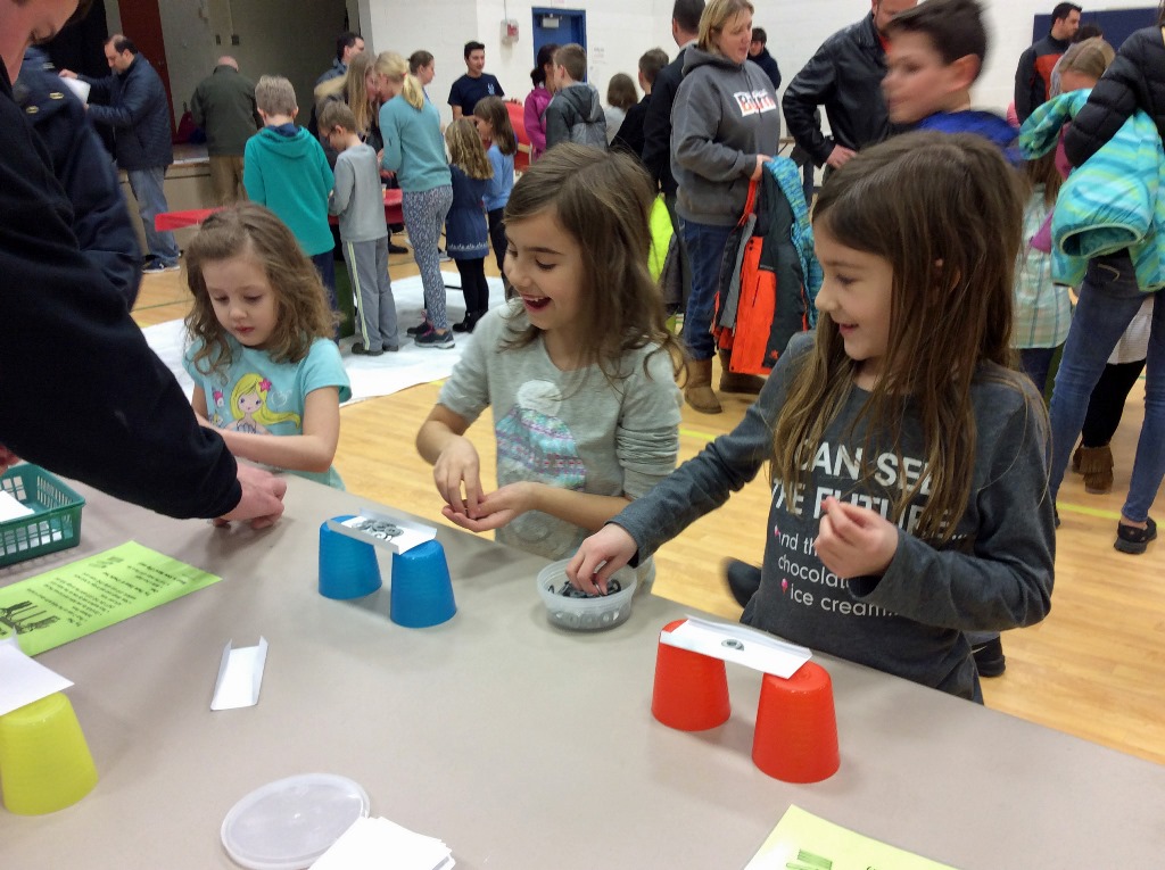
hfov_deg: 56.9
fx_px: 1075
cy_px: 435
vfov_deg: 44.1
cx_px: 582
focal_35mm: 32
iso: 50
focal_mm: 3.3
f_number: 2.4
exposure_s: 1/24
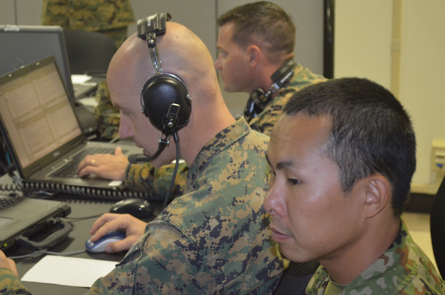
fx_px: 1018
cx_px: 222
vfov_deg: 16.5
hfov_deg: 24.7
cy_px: 148
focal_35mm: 82
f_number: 5.6
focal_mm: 55
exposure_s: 1/60
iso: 3200
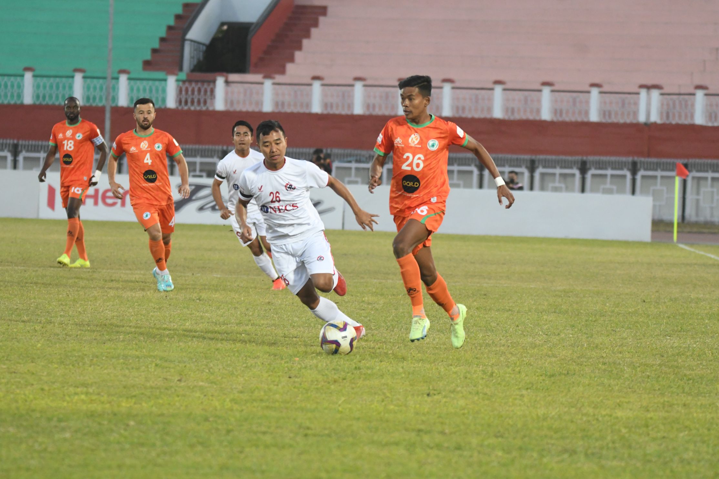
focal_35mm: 278
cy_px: 240
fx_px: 5542
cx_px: 360
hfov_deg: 7.4
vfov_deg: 5.0
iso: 2500
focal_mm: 185
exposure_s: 1/1250
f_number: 5.3
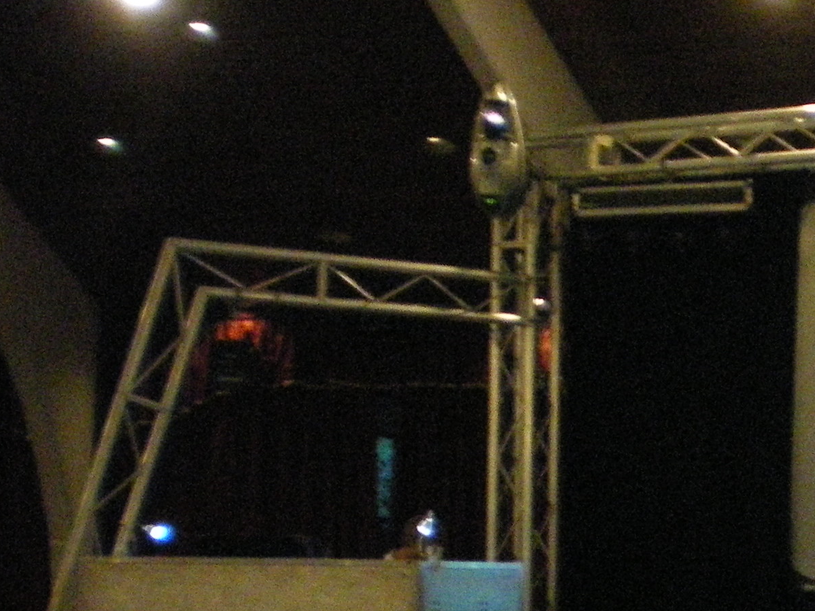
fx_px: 2307
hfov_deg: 18.9
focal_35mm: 98
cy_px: 534
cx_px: 993
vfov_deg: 14.9
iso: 1000
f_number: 3.1
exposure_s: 1/30
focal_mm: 6.3
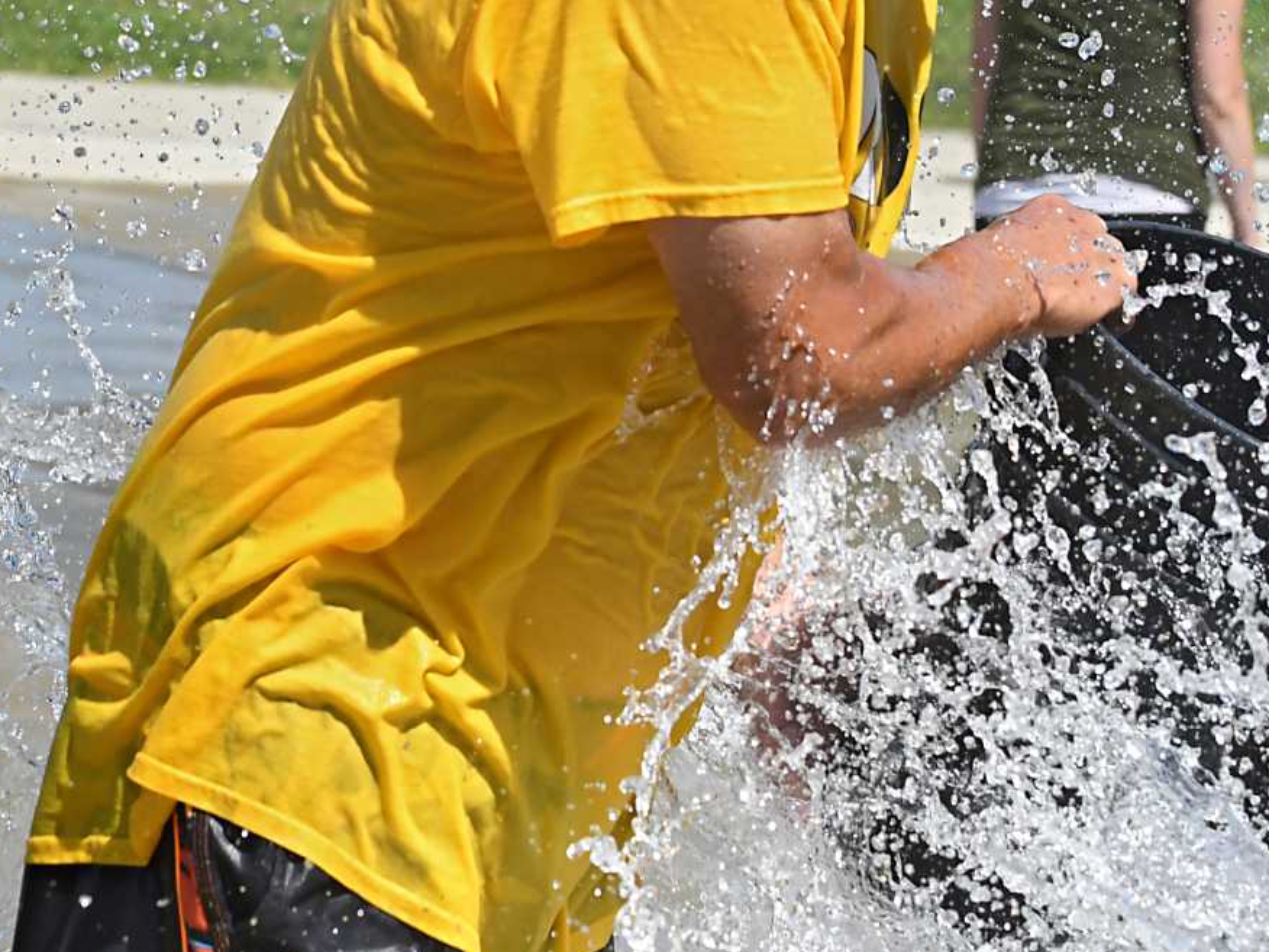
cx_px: 149
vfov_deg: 6.3
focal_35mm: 236
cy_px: 60
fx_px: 8652
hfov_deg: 8.4
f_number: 5.6
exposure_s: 1/3200
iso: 800
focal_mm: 70
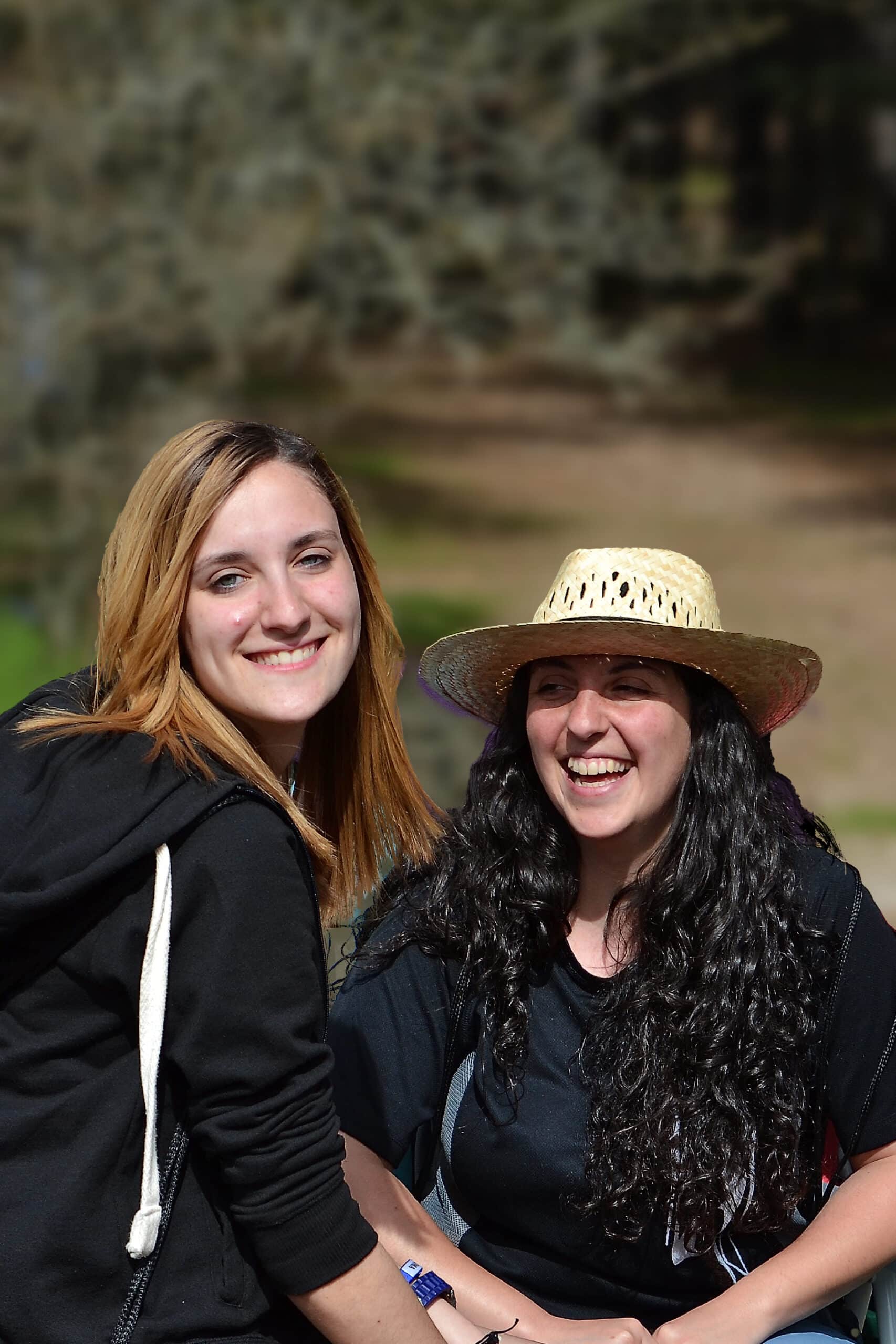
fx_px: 2689
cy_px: 672
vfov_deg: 28.1
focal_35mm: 72
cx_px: 448
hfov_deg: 18.9
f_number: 5.6
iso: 140
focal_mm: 48
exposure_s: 1/125
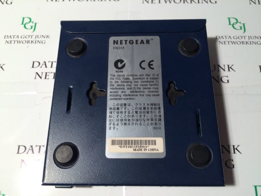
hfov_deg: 61.7
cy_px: 98
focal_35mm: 29
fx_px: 219
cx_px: 130
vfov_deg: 48.2
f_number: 2.2
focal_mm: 4.15
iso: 40
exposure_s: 1/60
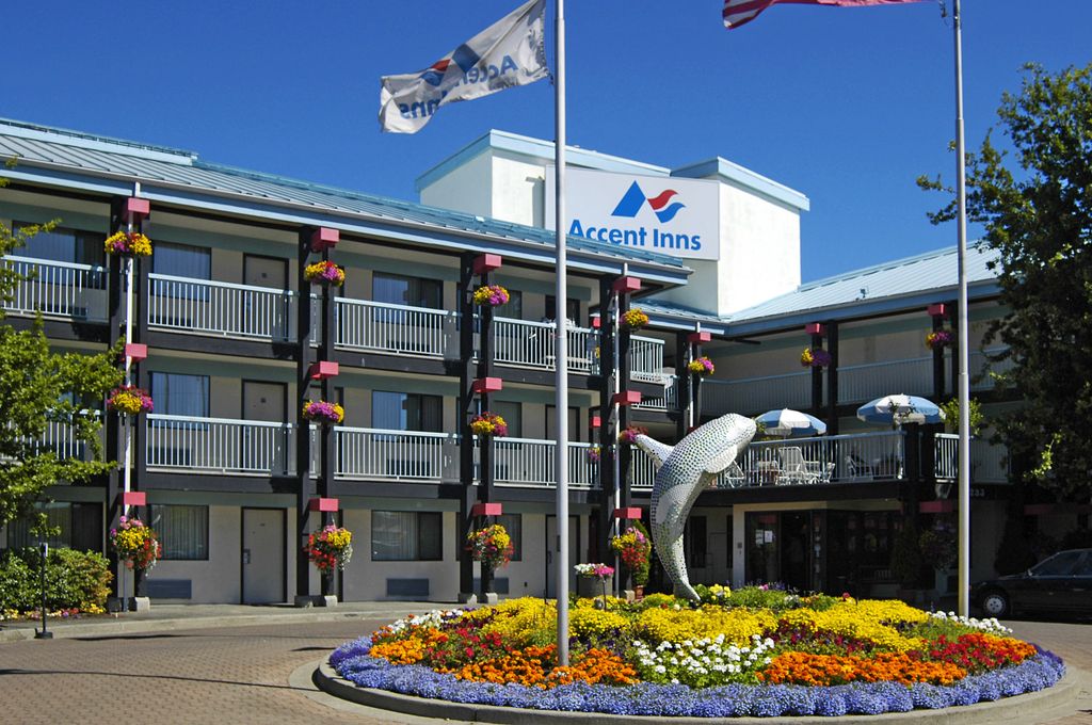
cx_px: 546
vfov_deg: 38.3
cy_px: 362
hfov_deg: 55.2
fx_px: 1045
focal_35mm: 34
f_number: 8
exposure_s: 1/500
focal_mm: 23
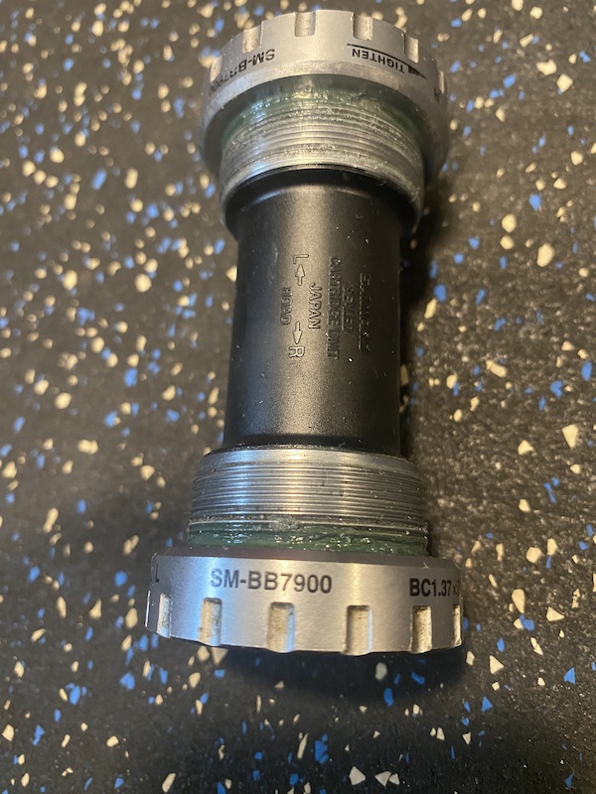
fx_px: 597
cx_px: 298
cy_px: 397
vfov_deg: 67.3
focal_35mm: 26
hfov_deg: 53.1
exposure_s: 1/30
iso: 640
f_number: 1.8
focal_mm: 4.25
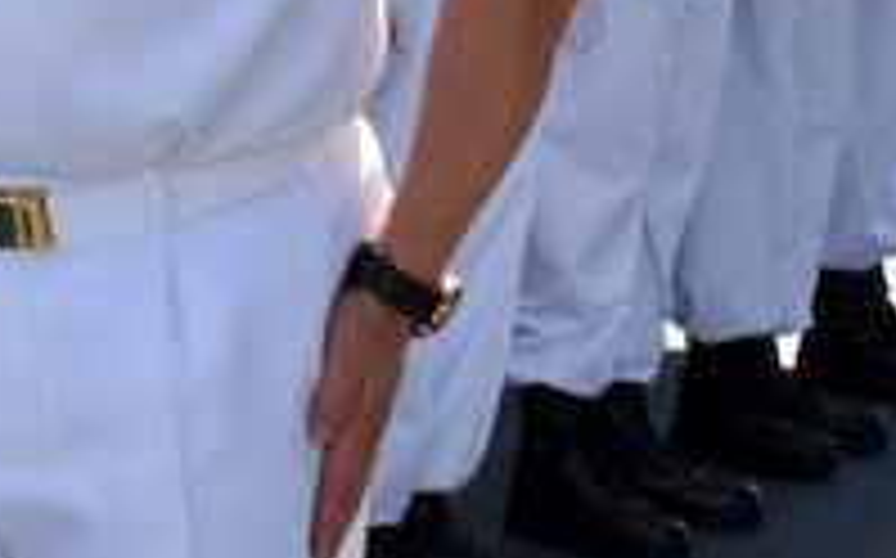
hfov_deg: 23.8
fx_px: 2025
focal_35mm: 83
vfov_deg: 14.5
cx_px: -18
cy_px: -304
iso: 200
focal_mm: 18
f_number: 11
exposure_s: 1/500
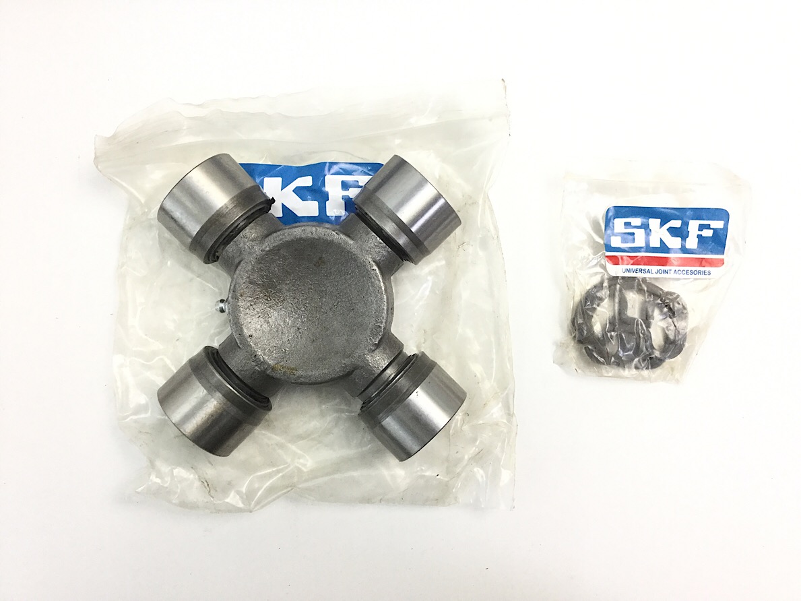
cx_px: 400
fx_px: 717
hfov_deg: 58.3
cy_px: 300
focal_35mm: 31
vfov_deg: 45.4
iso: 40
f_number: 2.4
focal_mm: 3.3
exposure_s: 1/33
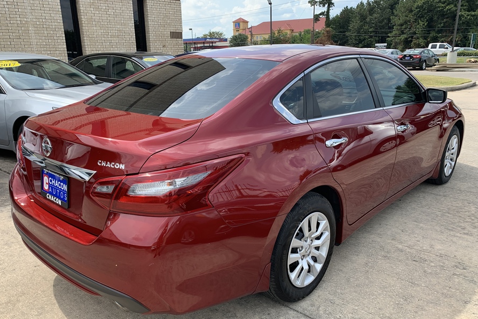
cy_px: 178
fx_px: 385
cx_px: 233
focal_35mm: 29
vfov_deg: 44.9
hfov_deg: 63.6
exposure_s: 1/765
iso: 25
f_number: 1.8
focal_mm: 4.25
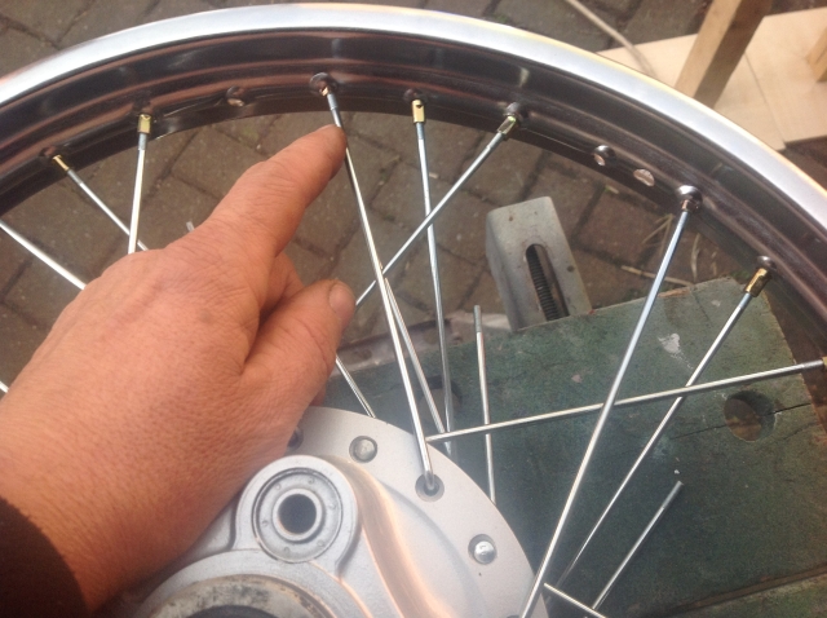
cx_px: 414
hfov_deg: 52.7
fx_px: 835
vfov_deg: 40.6
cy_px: 309
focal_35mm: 35
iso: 100
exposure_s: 1/120
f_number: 2.4
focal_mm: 4.28
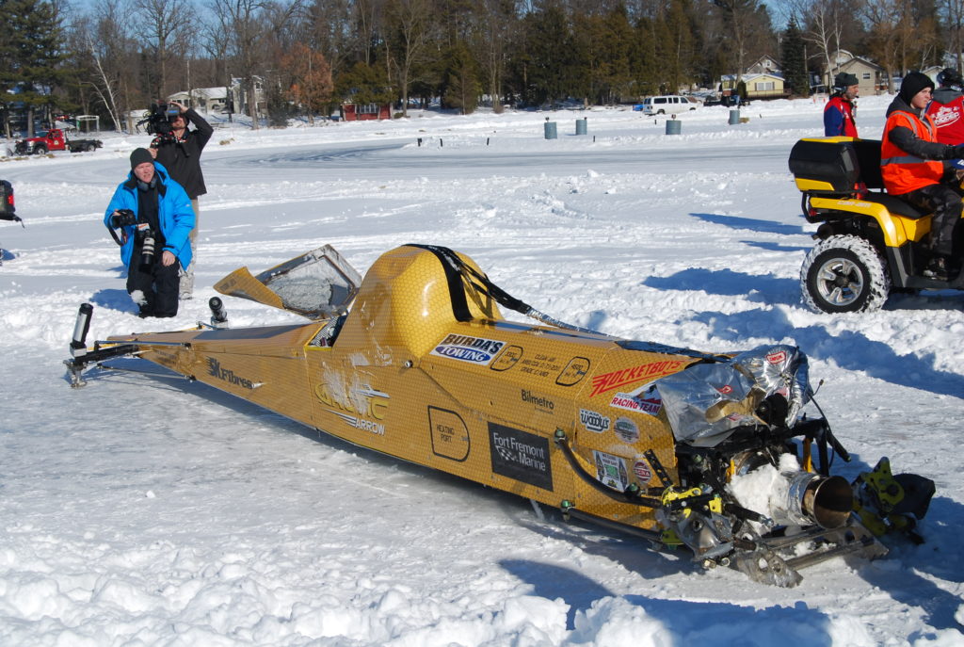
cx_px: 482
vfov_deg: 22.7
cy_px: 324
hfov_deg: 33.3
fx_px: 1610
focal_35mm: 60
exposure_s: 1/400
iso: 100
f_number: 10
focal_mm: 40
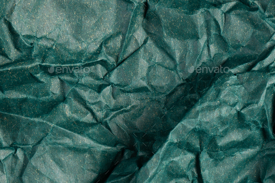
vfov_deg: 13.0
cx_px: 138
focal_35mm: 105
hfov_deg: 19.5
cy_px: 92
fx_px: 802
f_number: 14
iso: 100
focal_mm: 70
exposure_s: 1/200
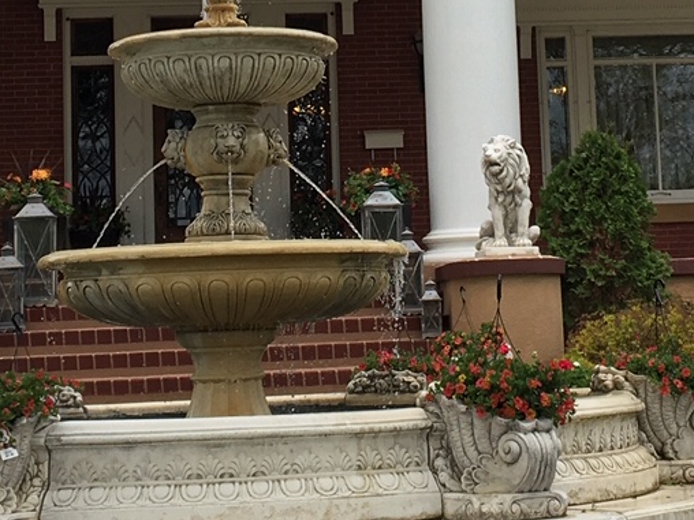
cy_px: -42
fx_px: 2306
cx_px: 369
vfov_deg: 12.7
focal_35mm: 115
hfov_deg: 17.1
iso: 25
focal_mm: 4.15
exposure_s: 1/699
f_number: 2.2
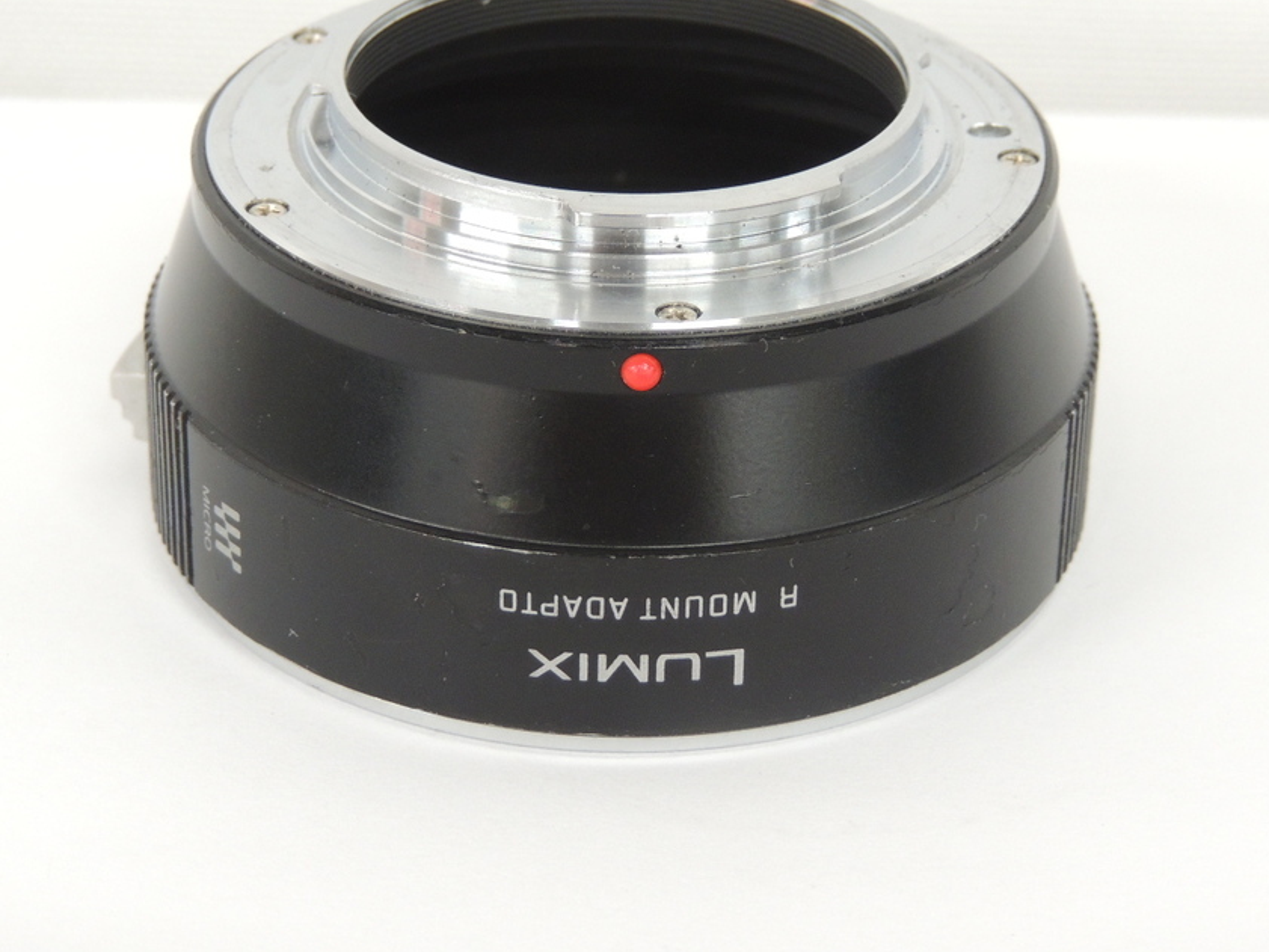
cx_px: 616
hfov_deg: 18.4
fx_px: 3923
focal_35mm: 107
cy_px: 282
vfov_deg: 13.8
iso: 400
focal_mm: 13.3
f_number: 3.9
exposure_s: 1/25
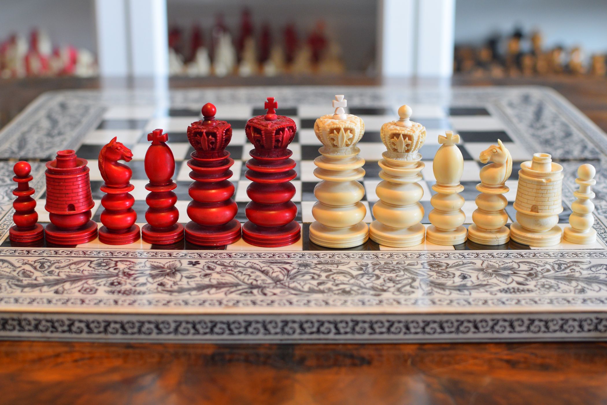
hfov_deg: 37.9
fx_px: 885
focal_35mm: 52
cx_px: 304
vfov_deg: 25.8
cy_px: 202
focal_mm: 35
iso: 720
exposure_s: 1/30
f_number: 3.5
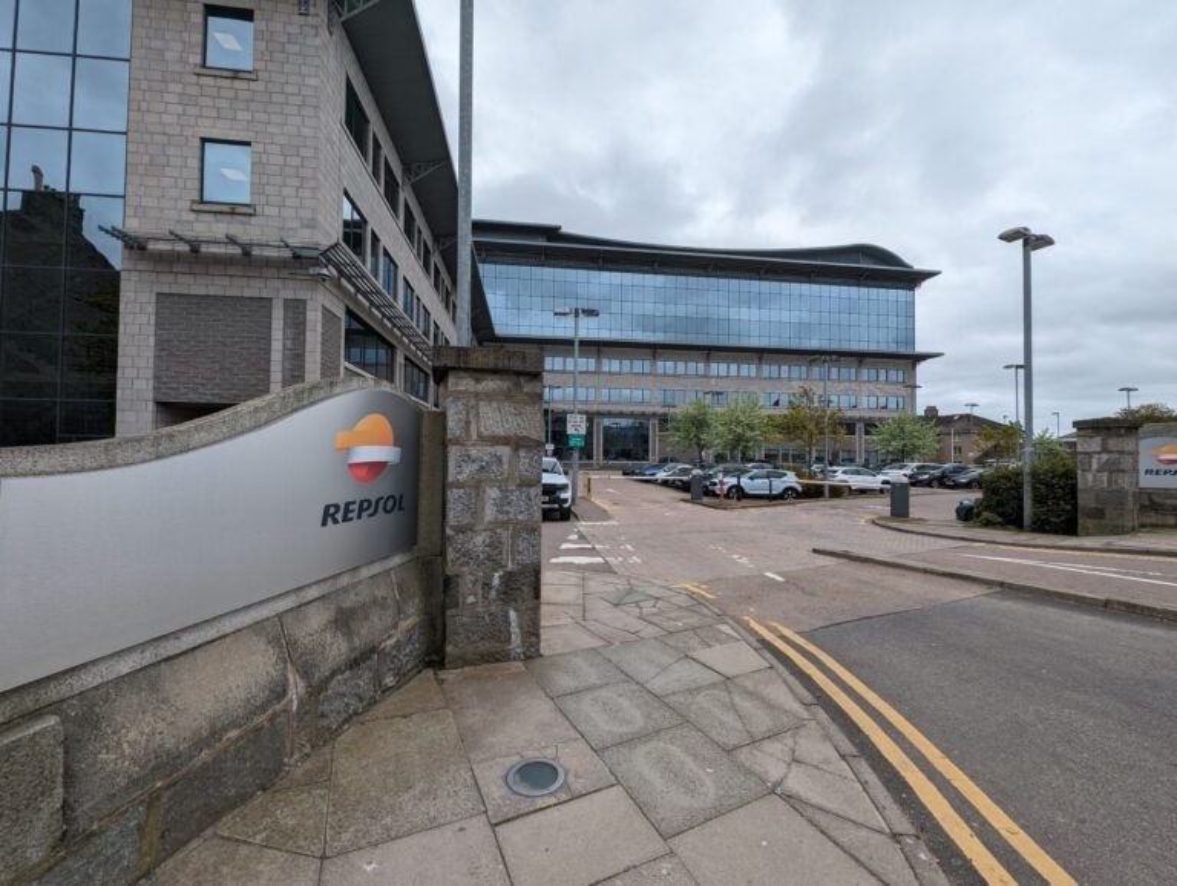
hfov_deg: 106.1
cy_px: 443
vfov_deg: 90.0
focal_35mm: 13
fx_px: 443
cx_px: 588
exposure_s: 1/998
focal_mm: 1.95
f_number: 2.2
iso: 48
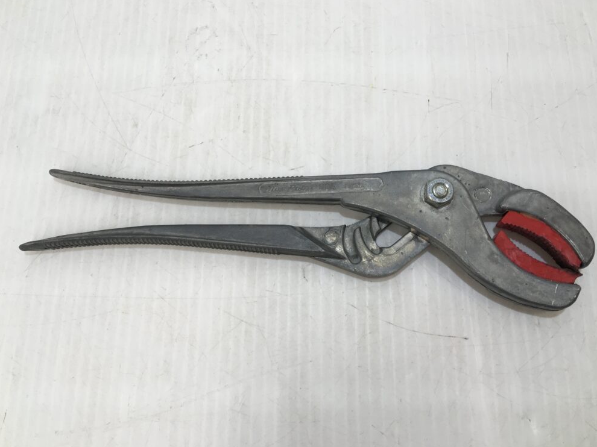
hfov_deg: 60.0
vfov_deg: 46.8
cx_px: 295
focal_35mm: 30
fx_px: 517
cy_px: 219
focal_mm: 4.15
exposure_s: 1/120
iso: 32
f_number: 2.2
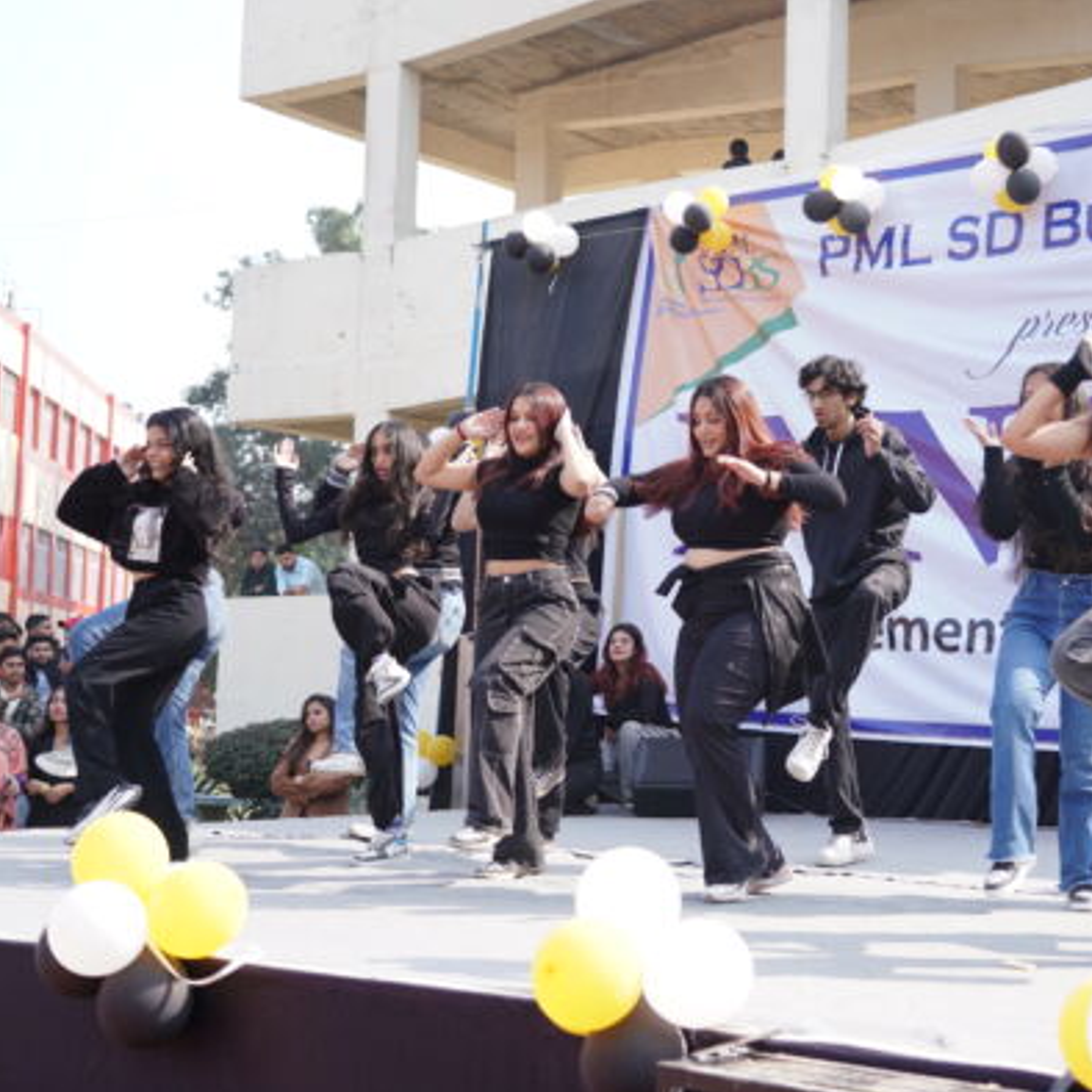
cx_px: 782
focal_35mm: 53
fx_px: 1892
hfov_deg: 31.8
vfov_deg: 32.2
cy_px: 552
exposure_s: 1/800
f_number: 4
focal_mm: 41
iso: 400
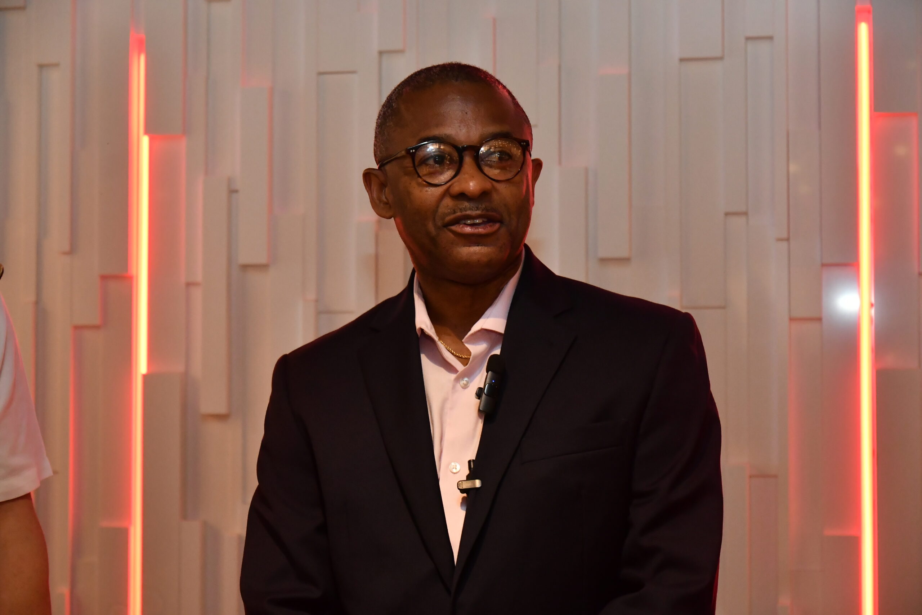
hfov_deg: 28.1
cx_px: 461
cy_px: 308
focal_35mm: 72
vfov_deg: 18.9
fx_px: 1844
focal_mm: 48
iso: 1600
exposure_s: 1/60
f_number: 3.5
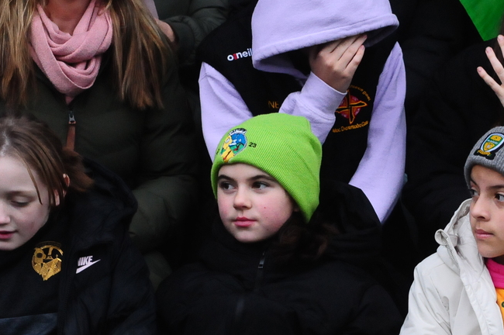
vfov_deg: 5.3
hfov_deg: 7.9
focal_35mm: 260
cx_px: 258
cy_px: 209
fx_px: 3632
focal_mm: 125
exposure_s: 1/250
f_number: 8
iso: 3200
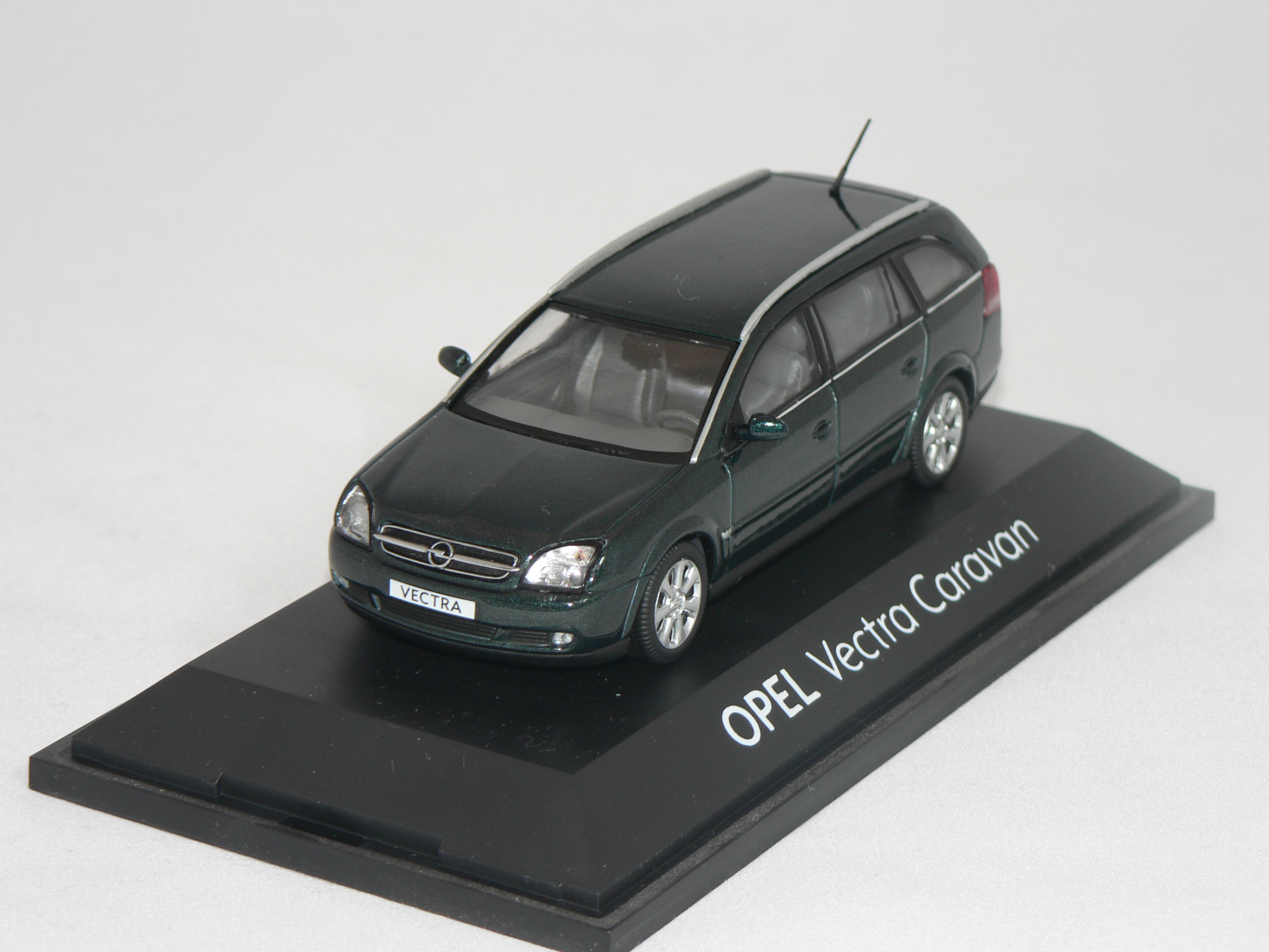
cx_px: 634
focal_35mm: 130
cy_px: 476
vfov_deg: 11.4
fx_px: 4766
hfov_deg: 15.2
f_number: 3.2
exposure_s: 1/60
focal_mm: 21.6
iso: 80
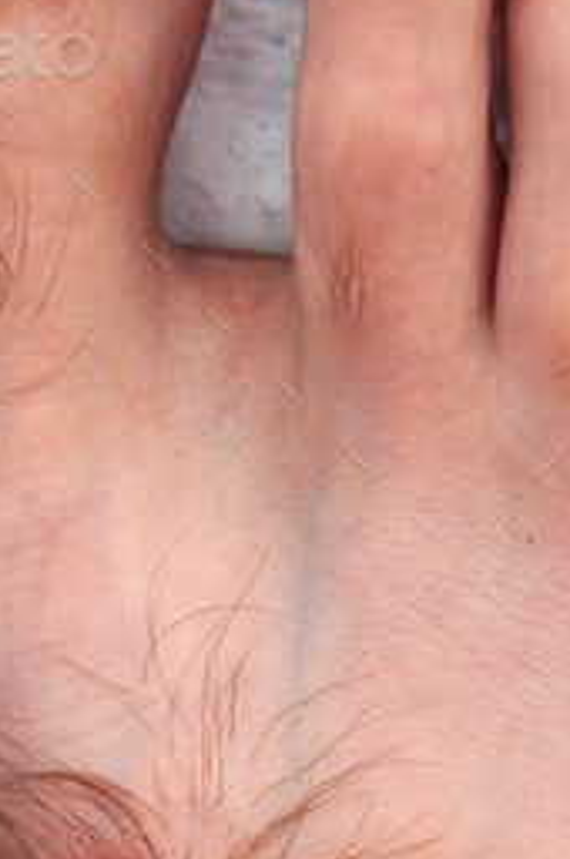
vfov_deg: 5.6
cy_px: 1040
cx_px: 439
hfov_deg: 3.8
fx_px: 8668
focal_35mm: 364
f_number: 5.3
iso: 500
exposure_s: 1/20
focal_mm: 70
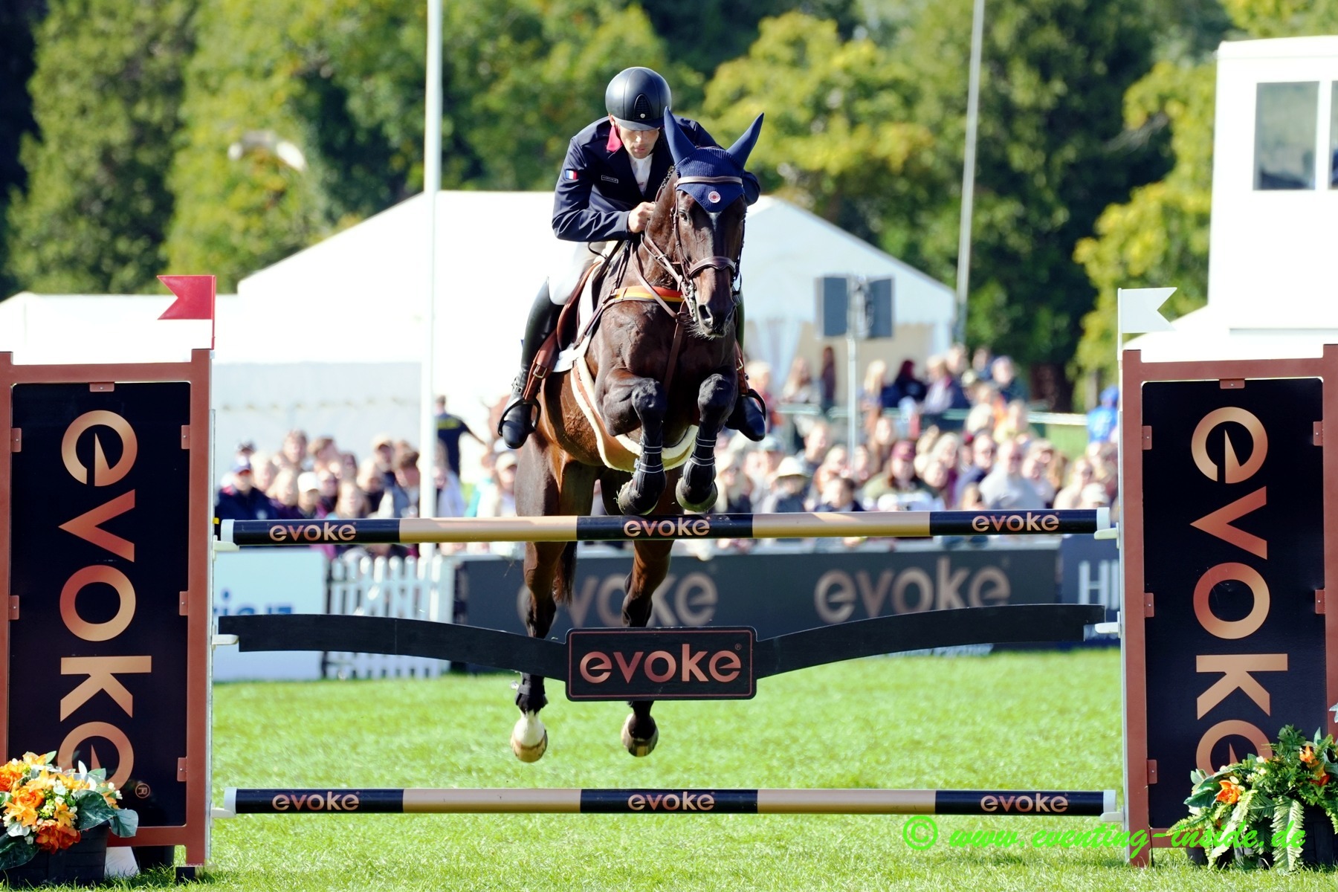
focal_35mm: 300
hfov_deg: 6.9
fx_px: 11149
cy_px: 446
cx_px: 669
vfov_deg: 4.6
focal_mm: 300
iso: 500
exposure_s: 1/800
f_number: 5.6
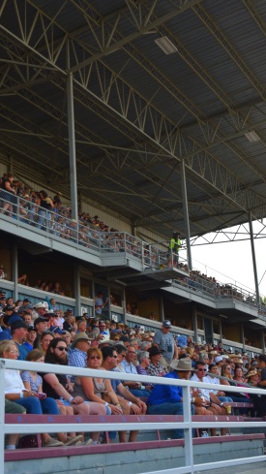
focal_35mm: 53
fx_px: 665
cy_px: 237
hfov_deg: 22.0
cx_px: 14
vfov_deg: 39.2
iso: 250
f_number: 8
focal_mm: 22
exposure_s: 1/250
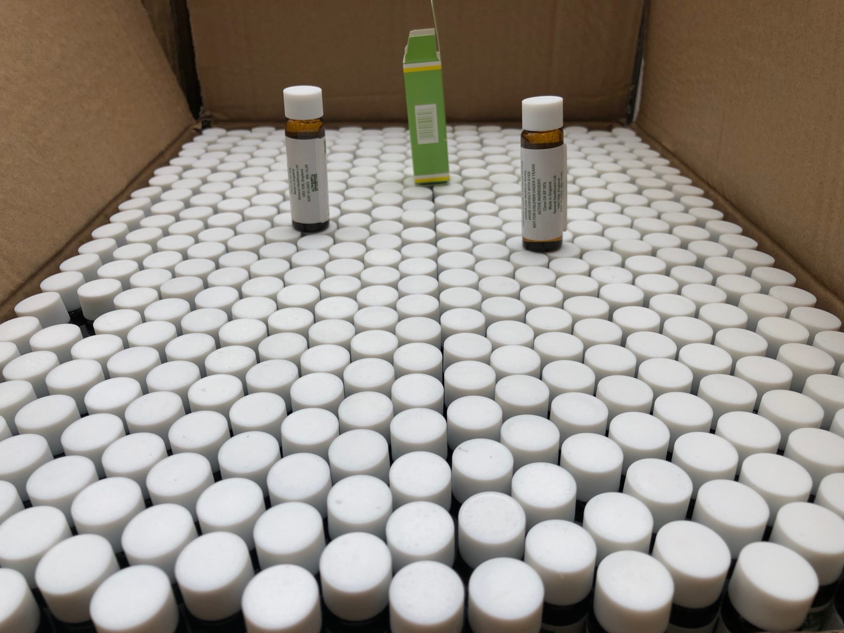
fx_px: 683
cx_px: 422
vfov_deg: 49.7
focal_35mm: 28
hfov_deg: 63.4
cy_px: 316
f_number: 1.8
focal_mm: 4
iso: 20
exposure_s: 1/116
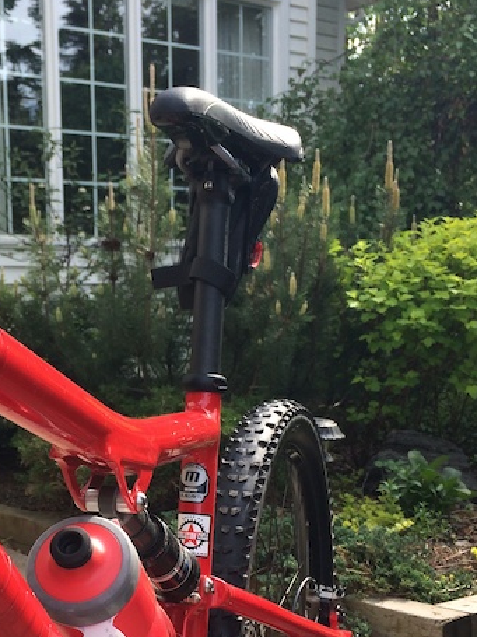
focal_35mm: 51
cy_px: 433
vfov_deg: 37.0
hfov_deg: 27.7
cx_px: 63
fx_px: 937
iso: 32
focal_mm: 4.15
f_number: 2.2
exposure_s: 1/488
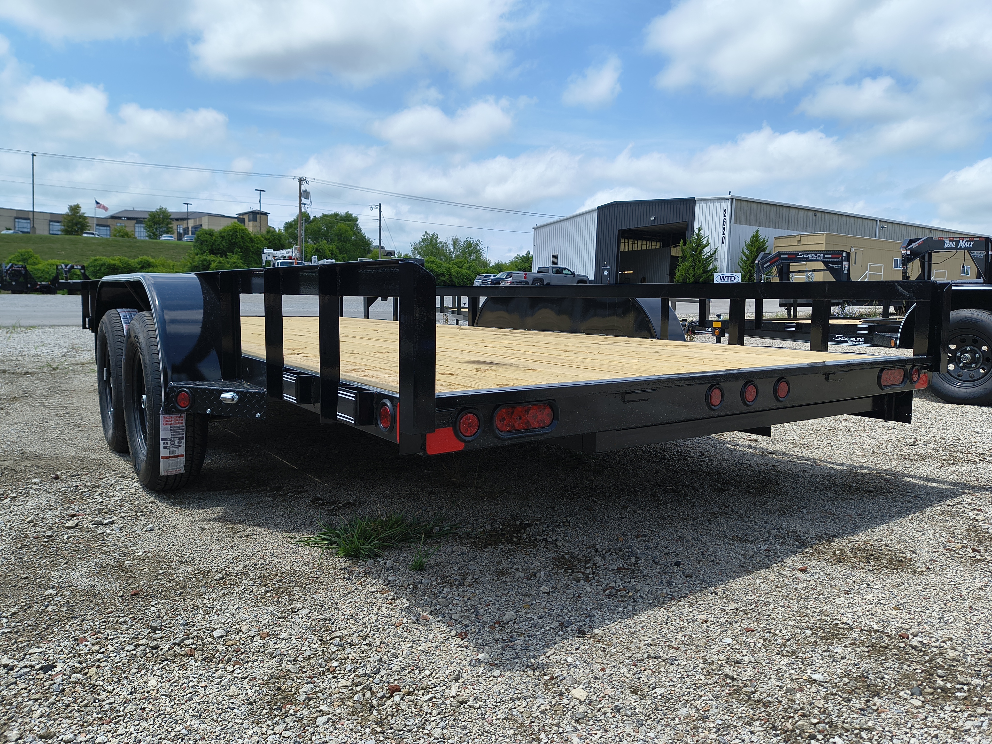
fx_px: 716
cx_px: 496
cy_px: 372
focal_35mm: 25
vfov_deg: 54.9
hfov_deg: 69.4
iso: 100
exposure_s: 1/1536
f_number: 1.7
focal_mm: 4.68
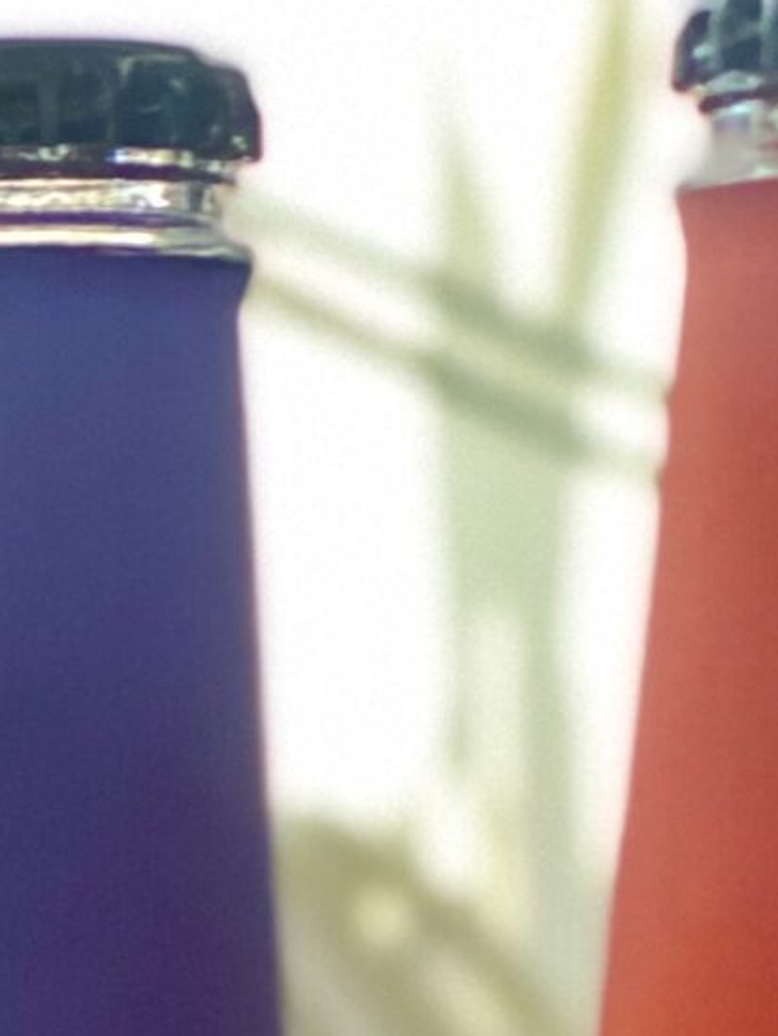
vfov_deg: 7.8
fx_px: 7246
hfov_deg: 6.1
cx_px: -354
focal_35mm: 242
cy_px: 2159
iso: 320
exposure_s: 1/33
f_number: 2
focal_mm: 6
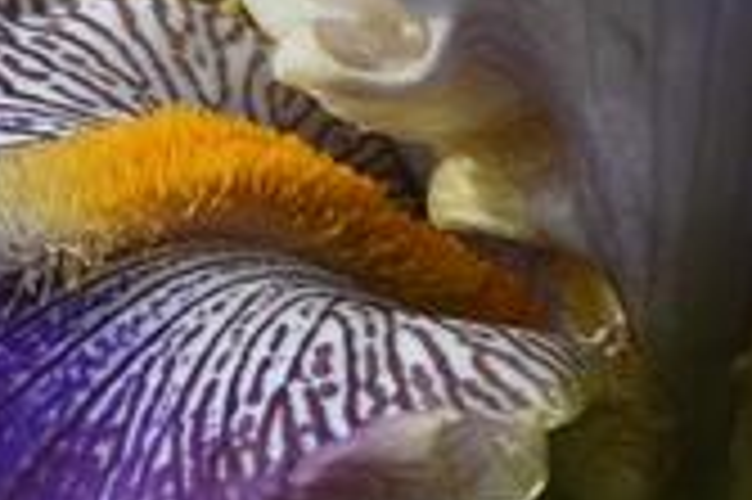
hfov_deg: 3.3
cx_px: 928
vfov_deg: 2.2
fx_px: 13147
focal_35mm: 630
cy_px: 218
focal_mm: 105
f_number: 13
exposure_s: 1/1000
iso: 800
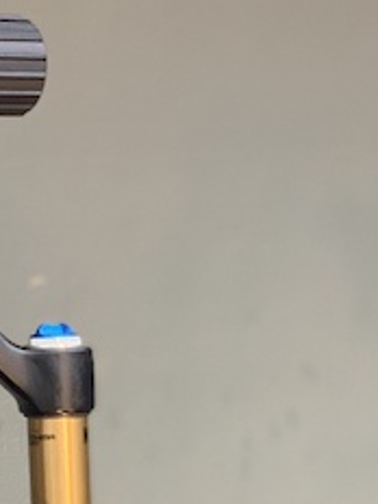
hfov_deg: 8.3
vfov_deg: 10.8
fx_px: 2606
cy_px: 682
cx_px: 7
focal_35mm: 179
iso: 125
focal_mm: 6
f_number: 2.4
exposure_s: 1/117
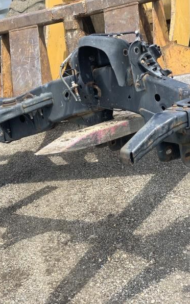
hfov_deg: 17.6
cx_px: 68
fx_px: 614
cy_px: 152
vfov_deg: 27.9
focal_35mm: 74
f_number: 2.4
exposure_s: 1/178
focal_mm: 6
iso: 16
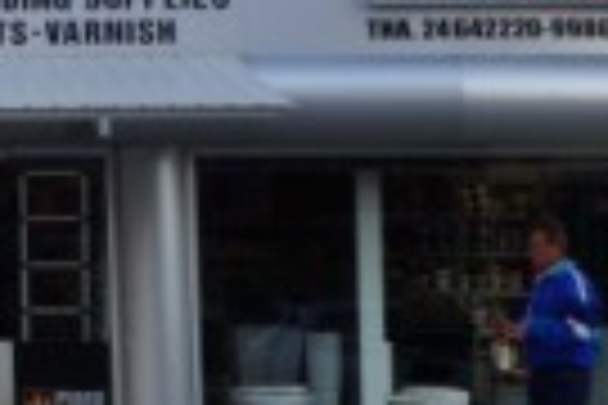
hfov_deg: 11.2
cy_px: -45
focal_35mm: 169
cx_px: -518
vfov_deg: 8.1
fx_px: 2853
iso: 100
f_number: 13
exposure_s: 1/60
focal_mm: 29
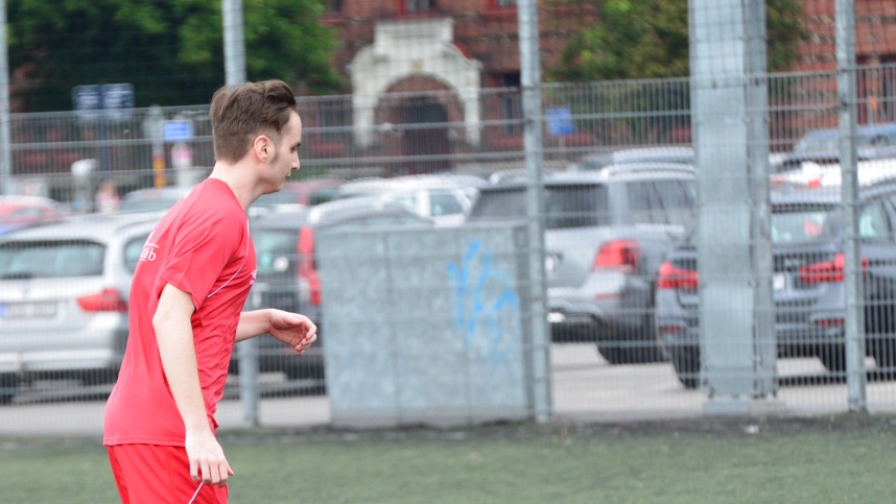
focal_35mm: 395
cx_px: 193
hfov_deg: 5.5
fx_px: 9386
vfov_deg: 3.1
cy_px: 550
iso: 2000
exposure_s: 1/2000
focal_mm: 200
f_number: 5.6
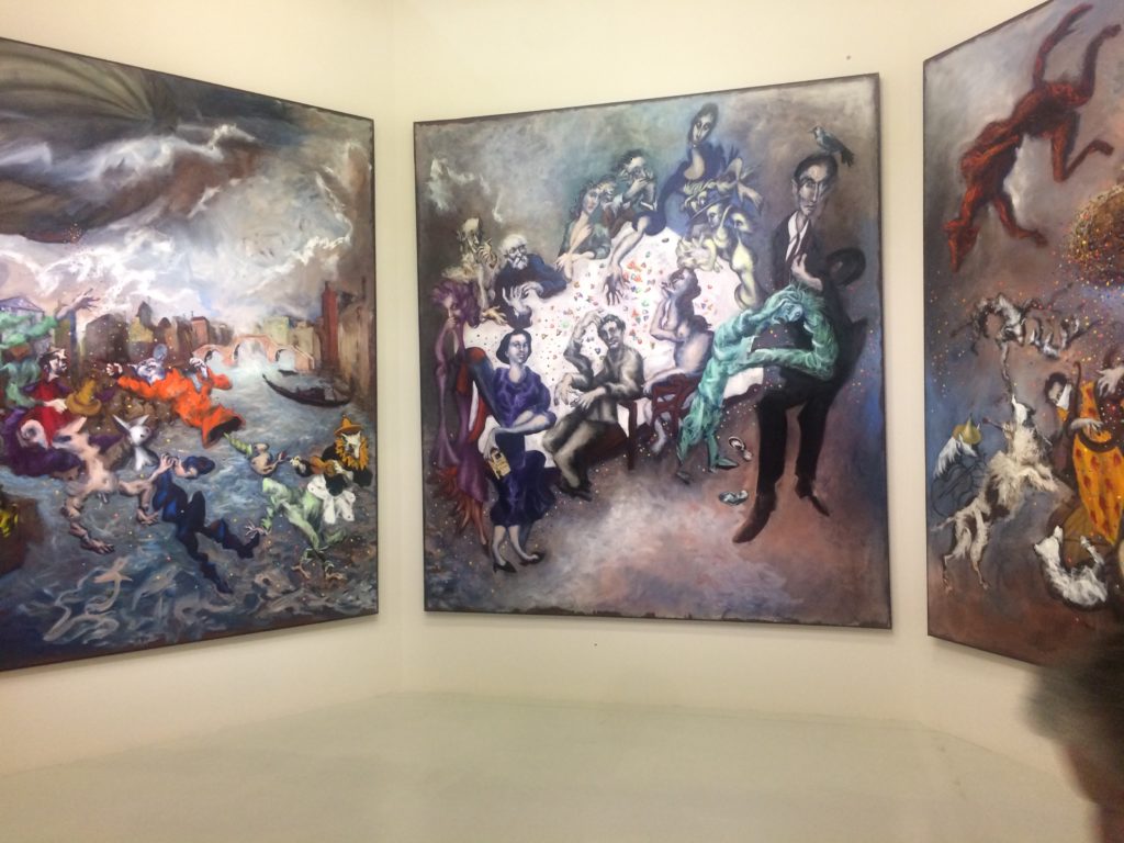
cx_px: 562
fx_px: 942
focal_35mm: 29
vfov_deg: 48.2
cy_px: 422
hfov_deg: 61.7
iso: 160
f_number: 2.2
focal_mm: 4.15
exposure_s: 1/33
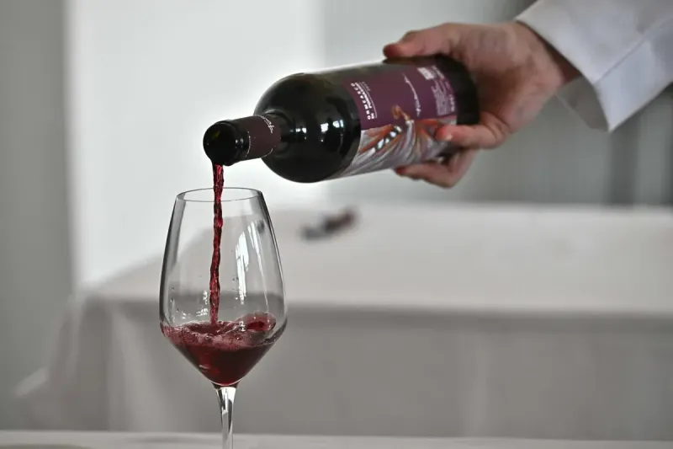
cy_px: 224
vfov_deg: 4.9
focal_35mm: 280
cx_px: 336
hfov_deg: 7.4
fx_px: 5233
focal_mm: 280
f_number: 6.3
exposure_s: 1/1600
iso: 2500
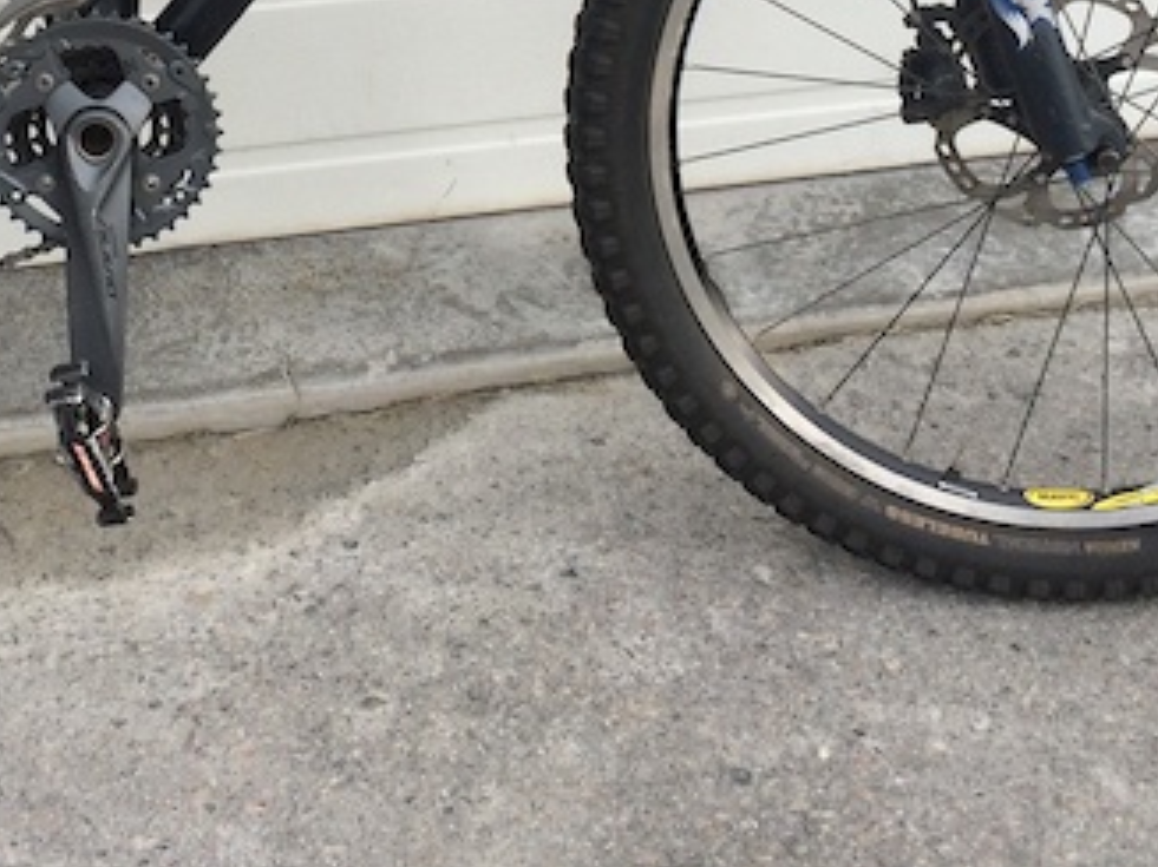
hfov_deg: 27.0
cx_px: 287
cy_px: -177
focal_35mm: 71
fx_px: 2374
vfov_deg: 19.5
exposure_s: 1/183
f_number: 2.2
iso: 32
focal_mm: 4.15
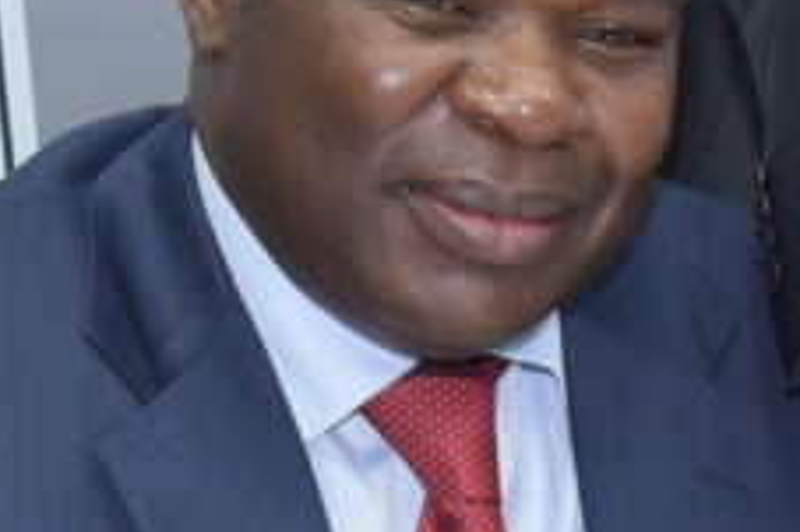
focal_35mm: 237
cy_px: 183
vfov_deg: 5.8
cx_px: 860
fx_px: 5263
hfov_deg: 8.6
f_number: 7.1
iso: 2000
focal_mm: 35
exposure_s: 1/60
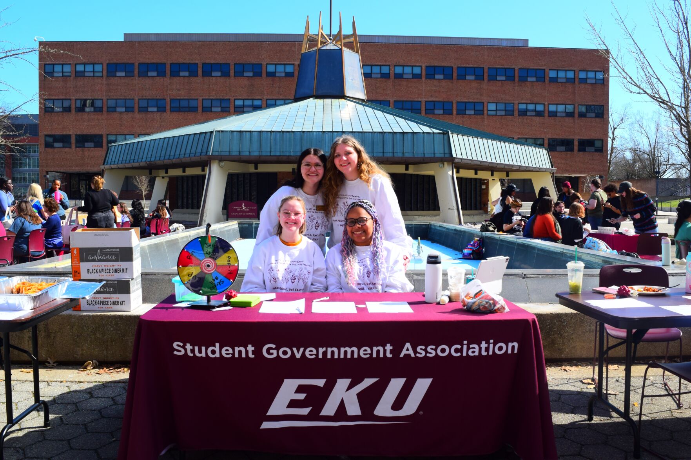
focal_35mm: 30
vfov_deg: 43.6
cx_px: 346
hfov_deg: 61.9
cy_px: 230
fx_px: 576
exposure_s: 1/320
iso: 200
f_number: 9
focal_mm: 20
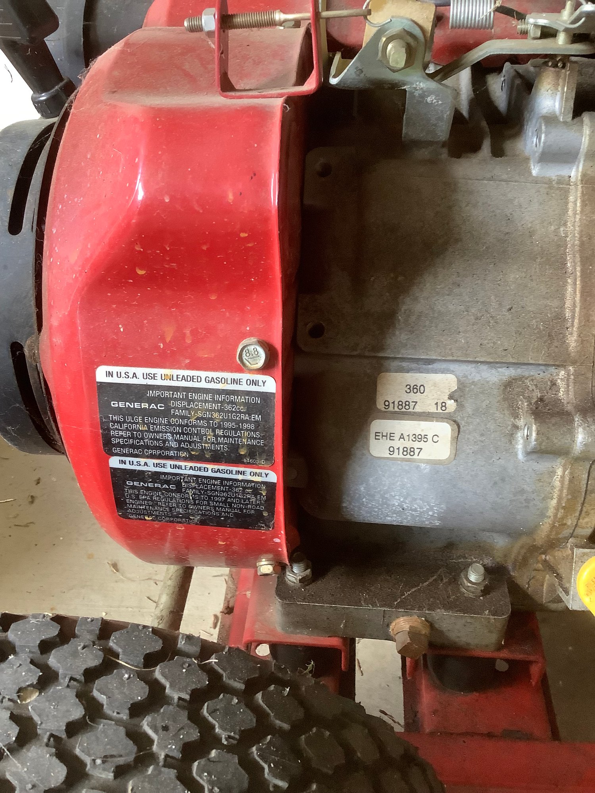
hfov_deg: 45.4
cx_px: 298
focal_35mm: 31
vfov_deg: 58.4
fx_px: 710
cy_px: 396
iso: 320
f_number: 2.4
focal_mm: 3.3
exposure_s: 1/60
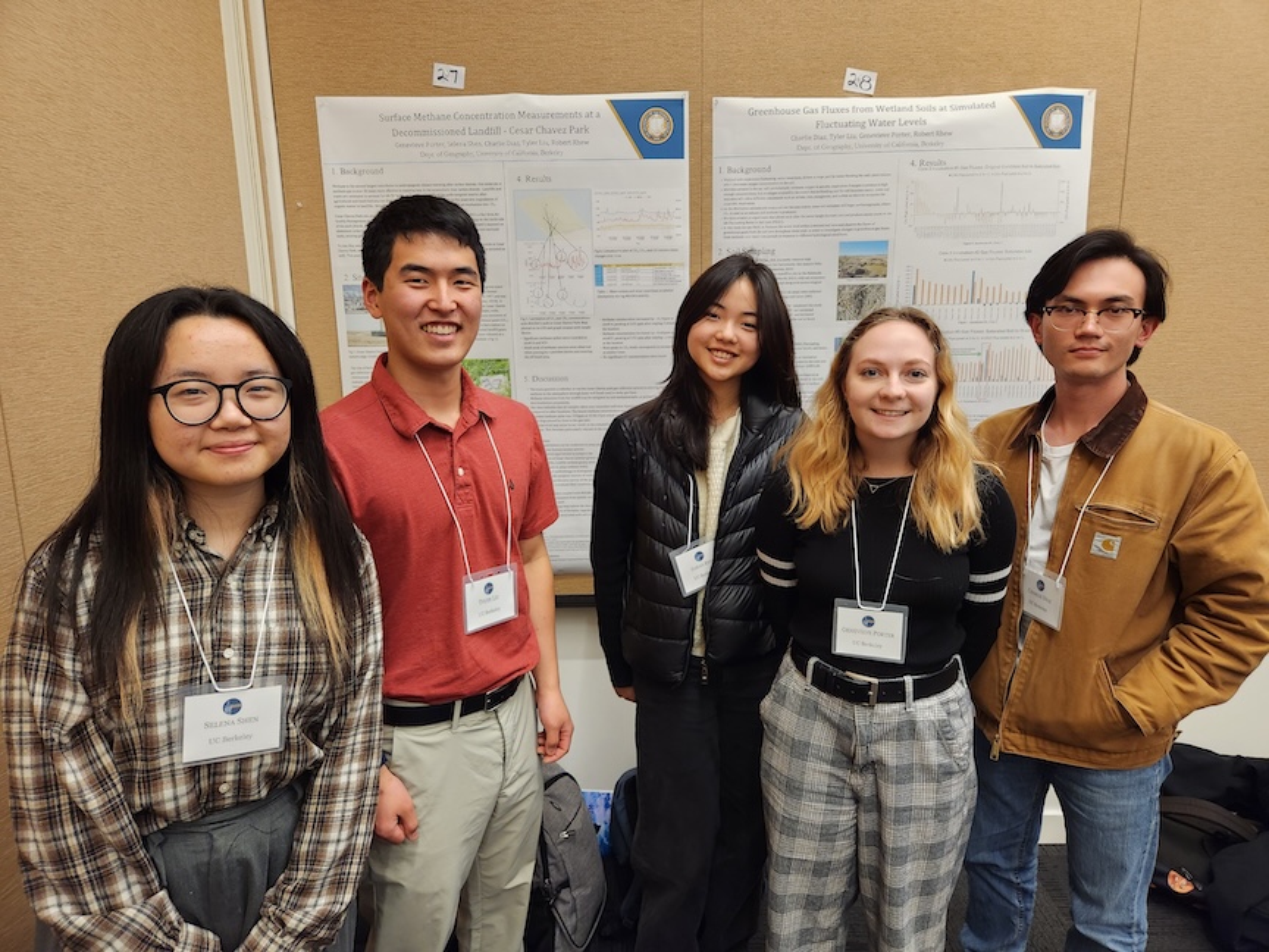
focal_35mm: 23
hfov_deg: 73.9
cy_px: 476
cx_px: 634
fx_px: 843
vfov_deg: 58.9
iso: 500
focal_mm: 5.4
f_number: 1.8
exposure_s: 1/120
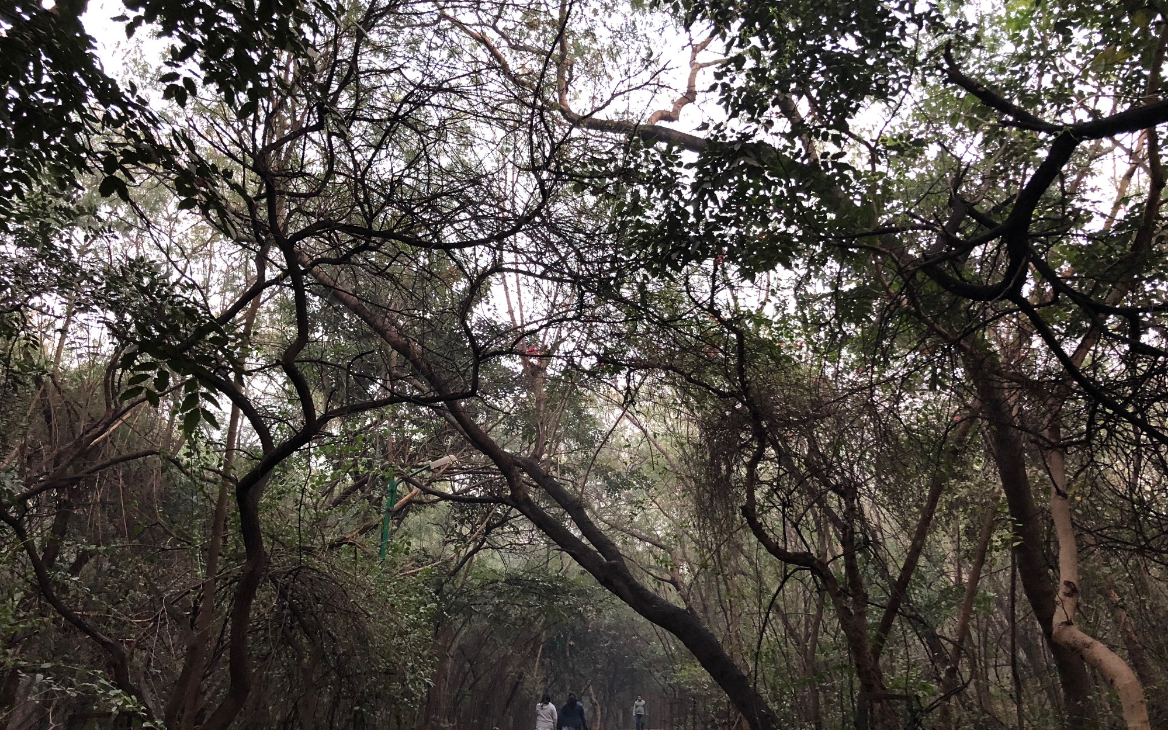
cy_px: 396
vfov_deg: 40.6
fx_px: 987
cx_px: 588
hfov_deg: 61.2
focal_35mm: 31
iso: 100
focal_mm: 3.99
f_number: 1.8
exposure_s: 1/17
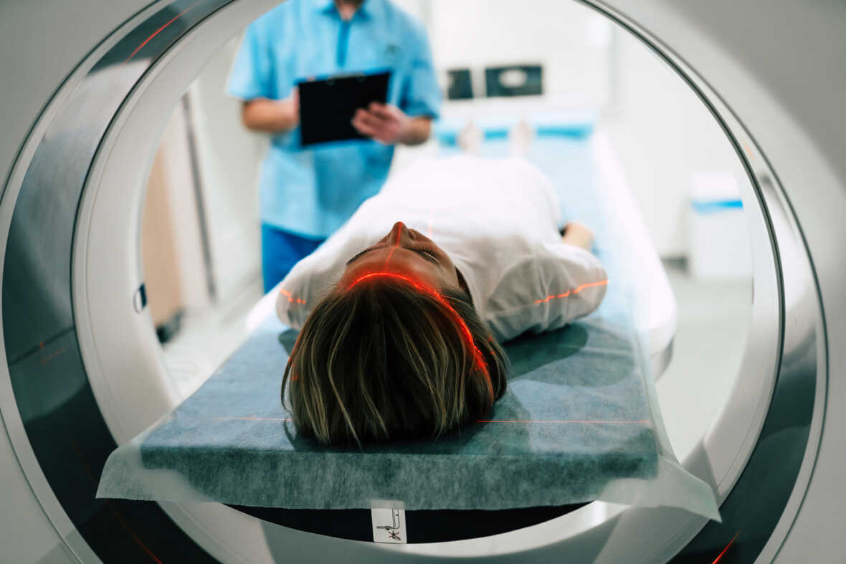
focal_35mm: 35
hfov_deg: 54.4
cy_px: 282
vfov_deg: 37.9
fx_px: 823
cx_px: 423
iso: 640
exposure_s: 1/125
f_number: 1.8
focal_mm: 35
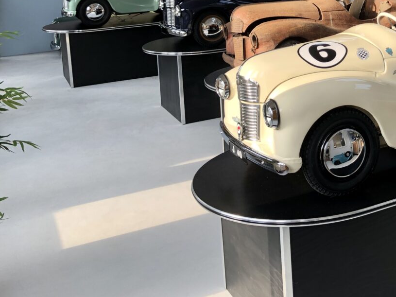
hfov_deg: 32.9
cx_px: 365
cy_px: 13
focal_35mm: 55
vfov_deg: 25.5
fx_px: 629
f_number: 1.8
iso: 25
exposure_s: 1/120
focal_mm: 3.99
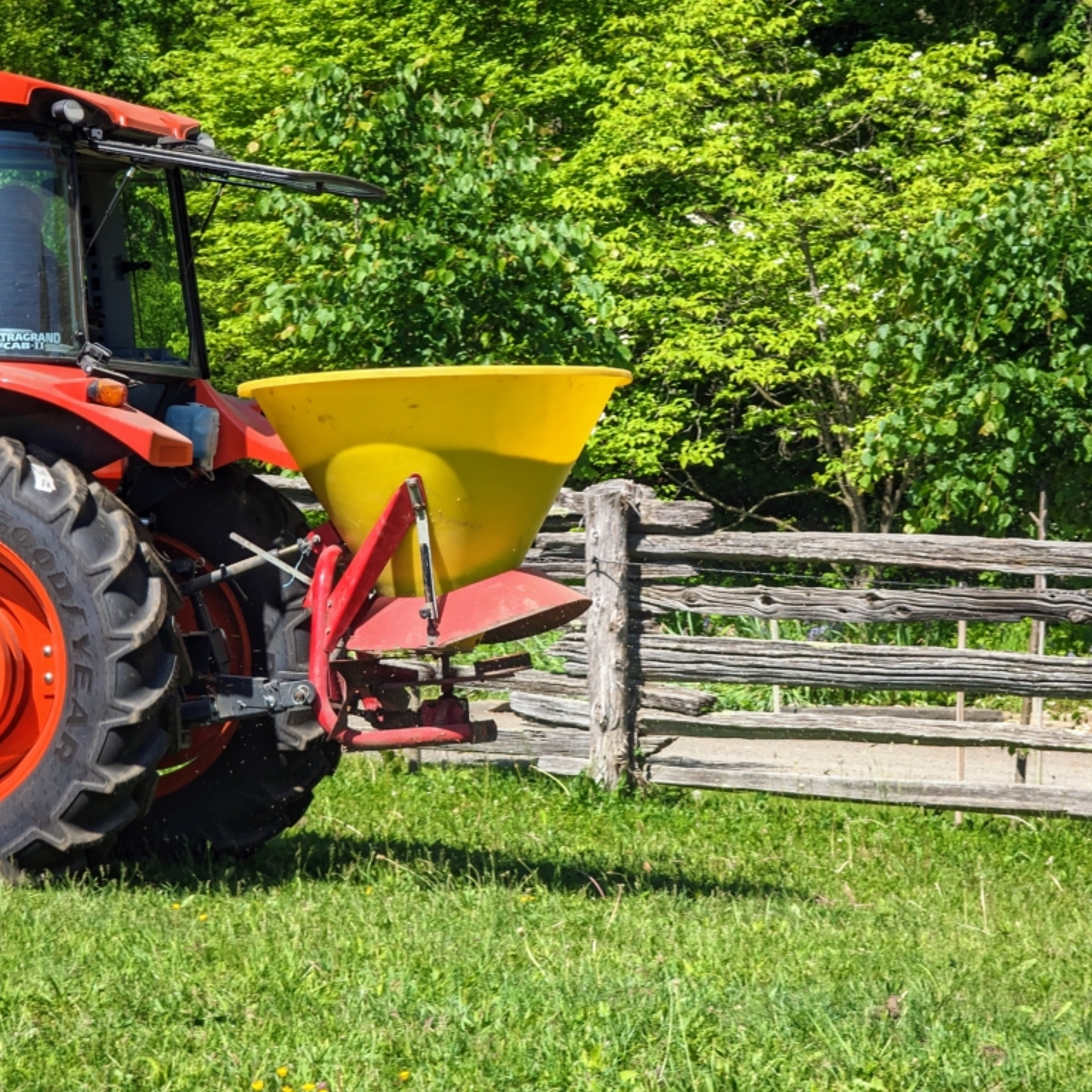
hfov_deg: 12.7
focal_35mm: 138
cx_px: 545
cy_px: 483
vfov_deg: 12.6
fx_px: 4925
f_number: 3.5
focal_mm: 19
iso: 18
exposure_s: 1/288
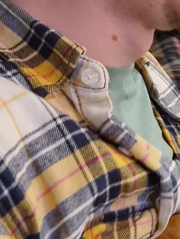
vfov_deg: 17.7
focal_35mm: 111
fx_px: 769
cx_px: 298
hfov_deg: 12.5
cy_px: 108
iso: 500
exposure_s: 1/25
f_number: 1.8
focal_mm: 5.4
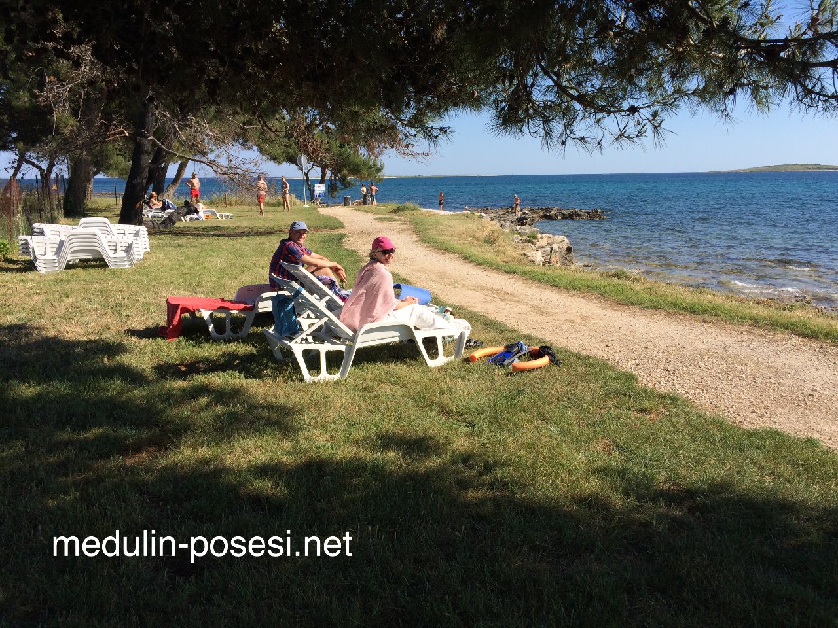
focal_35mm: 29
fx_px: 702
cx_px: 419
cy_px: 314
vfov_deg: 48.2
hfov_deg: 61.7
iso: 32
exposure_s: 1/2160
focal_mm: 4.15
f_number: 2.2
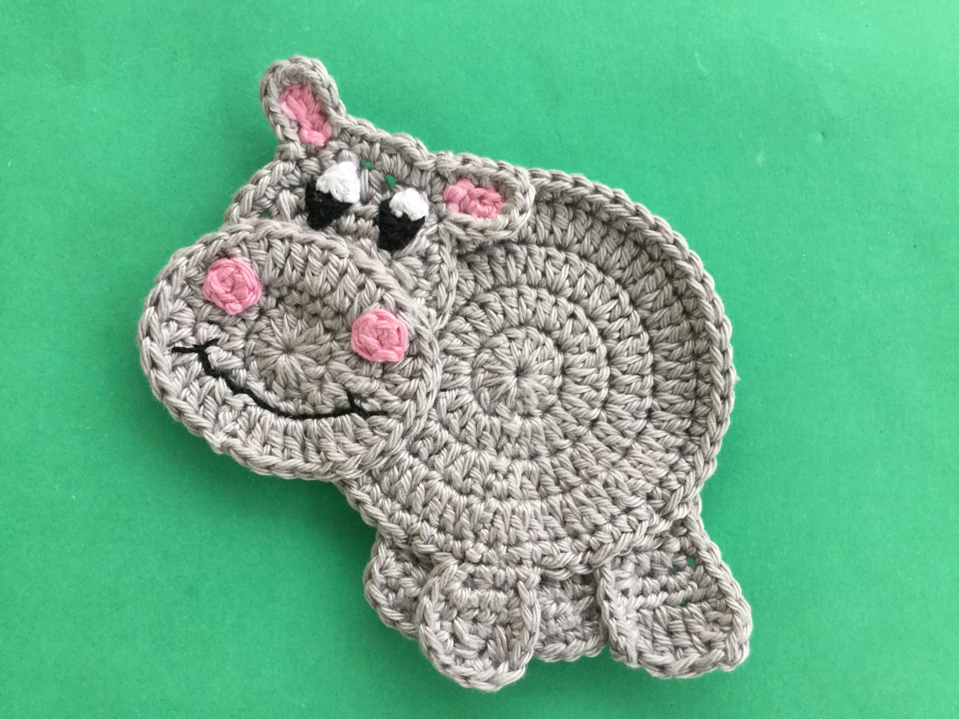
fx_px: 859
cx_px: 480
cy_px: 360
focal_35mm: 31
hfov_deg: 58.4
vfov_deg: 45.4
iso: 64
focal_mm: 3.3
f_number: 2.4
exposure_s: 1/33
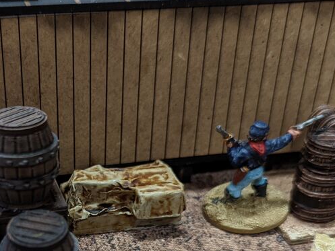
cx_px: 81
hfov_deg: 32.6
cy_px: 225
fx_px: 561
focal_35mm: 58
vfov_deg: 24.5
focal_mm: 6.81
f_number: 1.85
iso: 703
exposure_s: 1/81.3
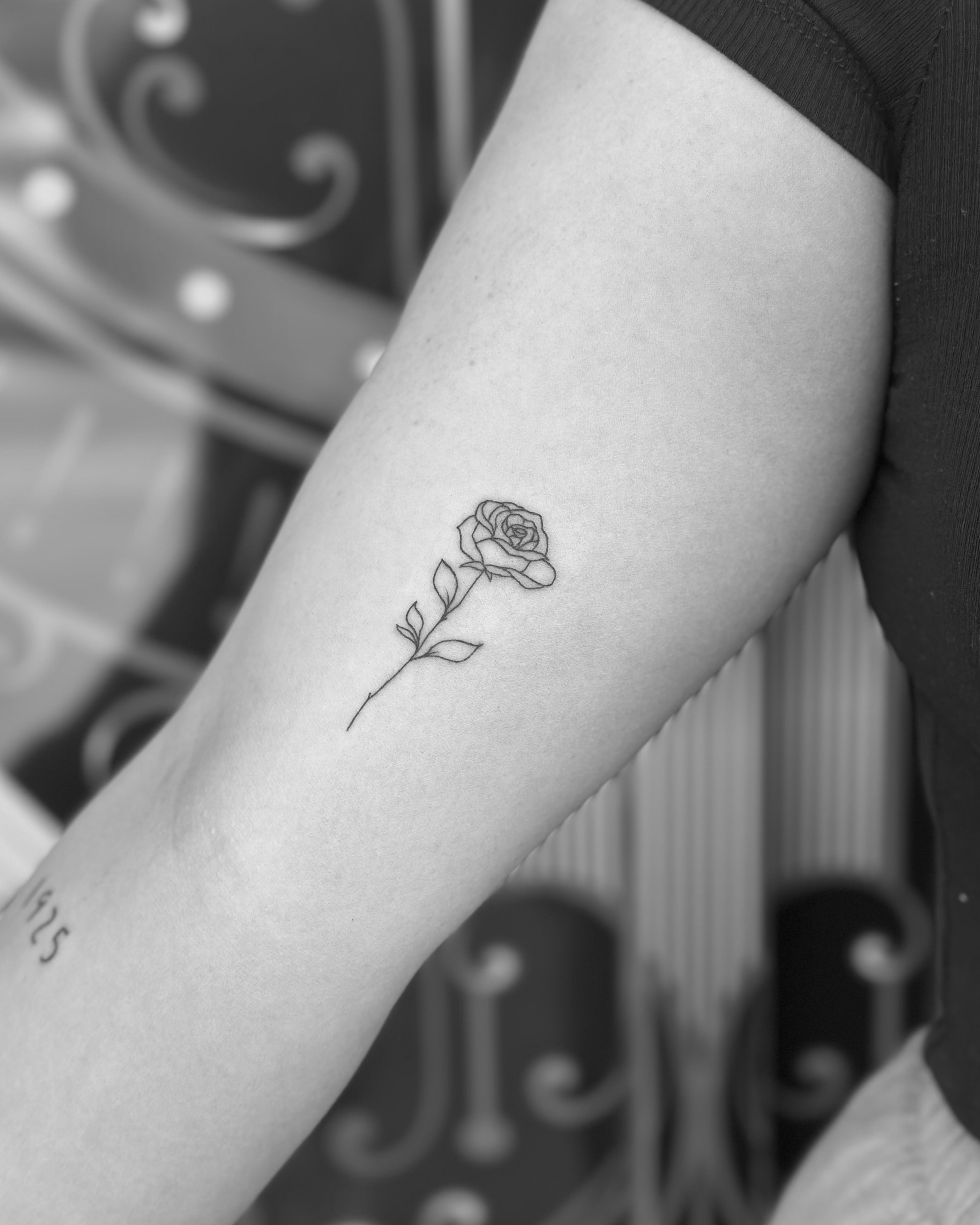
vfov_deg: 36.6
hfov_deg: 29.7
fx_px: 1849
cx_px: 481
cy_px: 578
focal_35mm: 51
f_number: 1.78
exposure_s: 1/386
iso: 80
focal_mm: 6.86
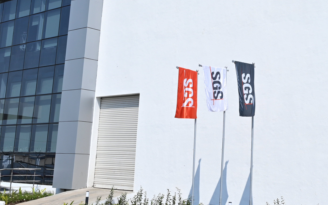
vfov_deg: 19.5
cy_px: 37
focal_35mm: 66
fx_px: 590
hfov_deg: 30.5
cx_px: 248
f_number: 11
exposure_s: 1/200
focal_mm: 30
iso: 100
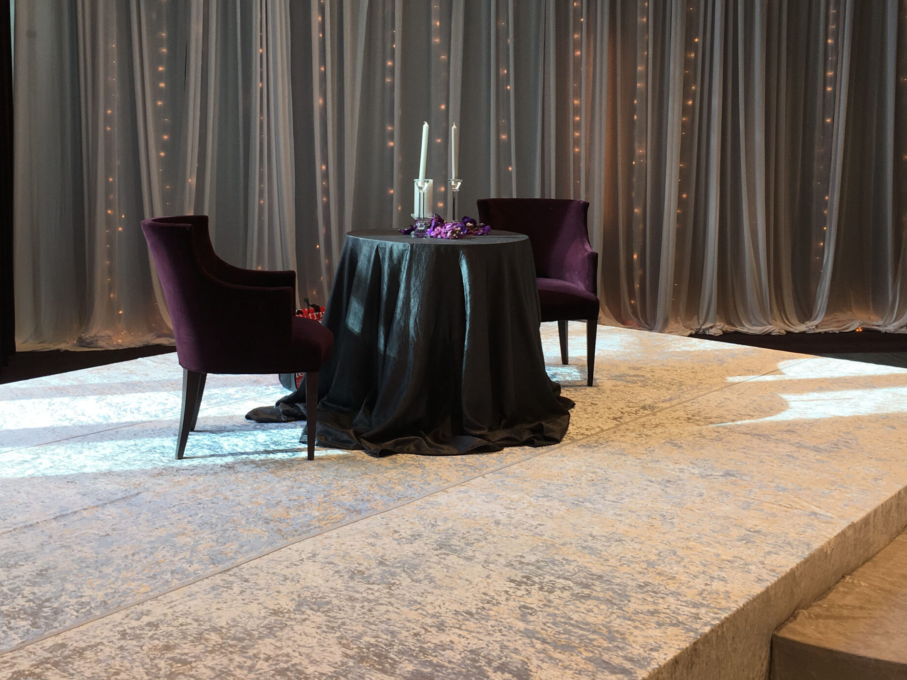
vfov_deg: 35.6
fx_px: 1048
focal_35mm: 40
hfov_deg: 46.8
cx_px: 448
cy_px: 222
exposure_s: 1/60
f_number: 2.2
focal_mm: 4.15
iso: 25
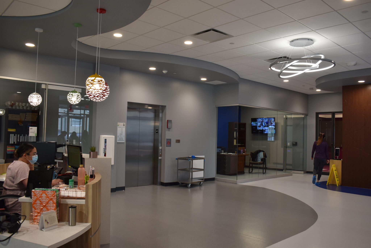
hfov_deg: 61.9
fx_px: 309
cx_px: 186
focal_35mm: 30
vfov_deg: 43.6
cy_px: 124
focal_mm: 20
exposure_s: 1/100
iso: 400
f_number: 5
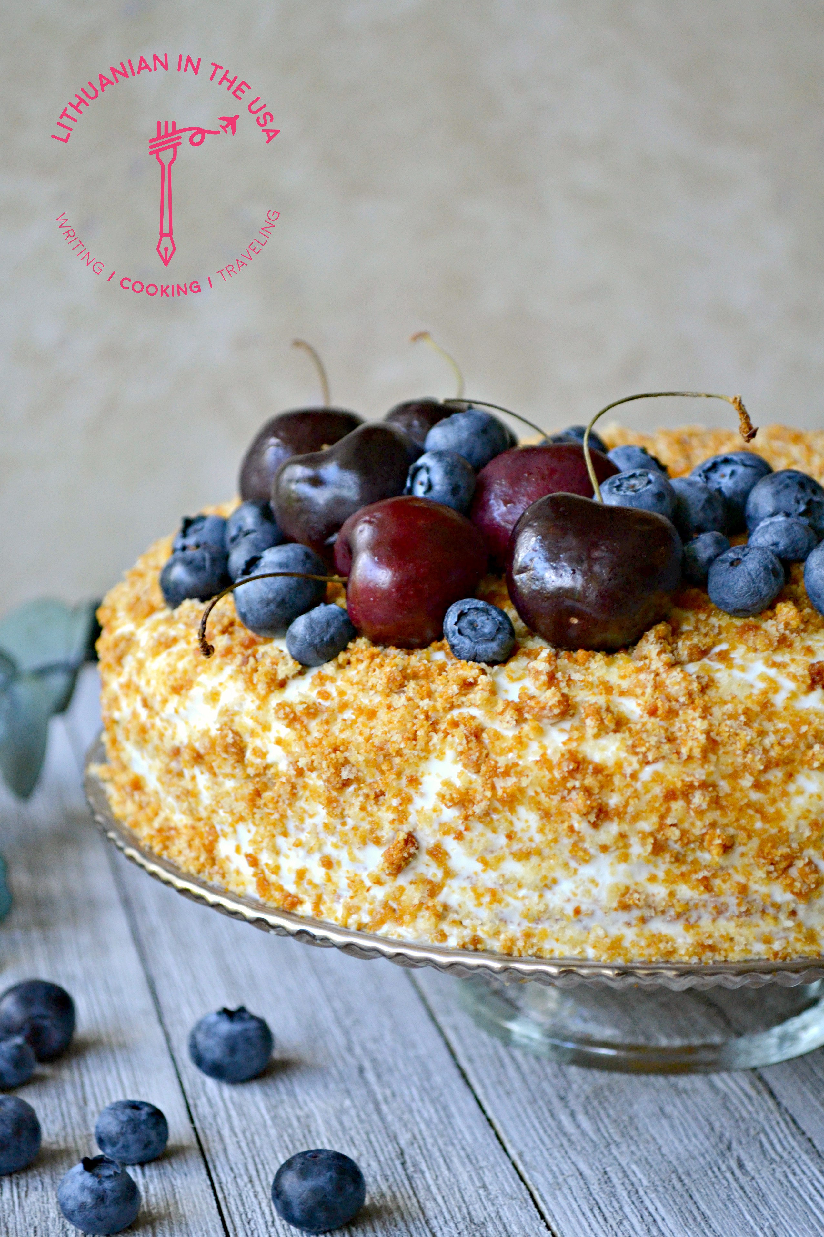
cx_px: 412
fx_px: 2575
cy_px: 618
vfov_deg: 27.0
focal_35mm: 75
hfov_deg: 18.2
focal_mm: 50
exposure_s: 1/40
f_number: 5.6
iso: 800
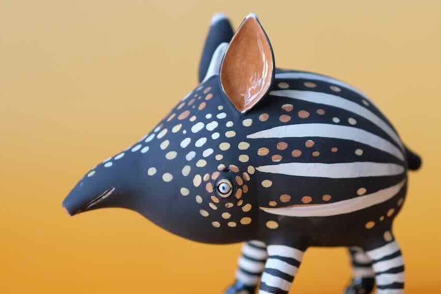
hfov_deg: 16.4
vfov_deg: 11.0
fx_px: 1532
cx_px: 273
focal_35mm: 125
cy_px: 168
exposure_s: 1/250
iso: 500
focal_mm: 56
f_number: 1.4
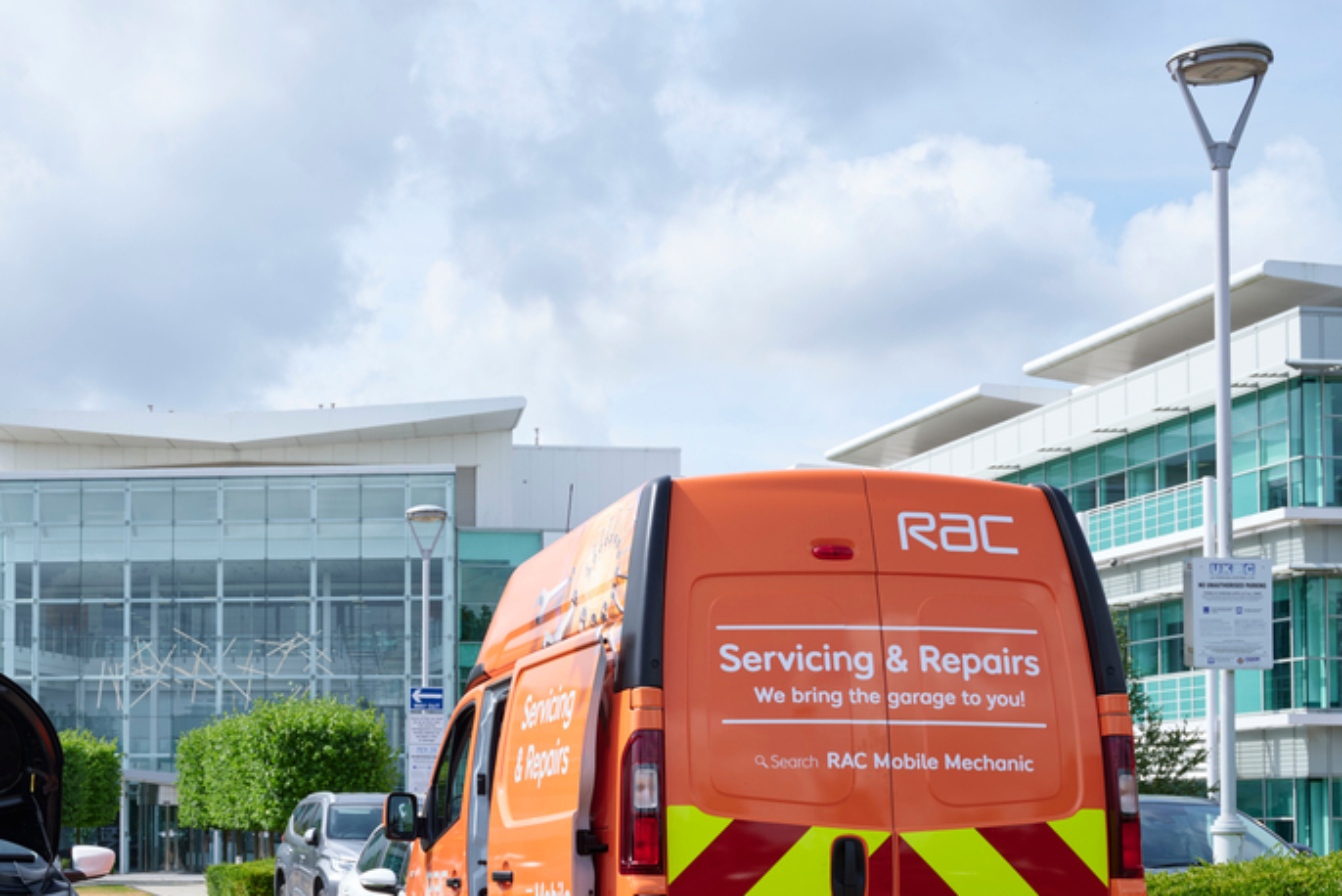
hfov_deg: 32.1
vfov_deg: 22.3
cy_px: 732
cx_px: 184
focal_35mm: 60
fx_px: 2237
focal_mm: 41.8
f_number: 8
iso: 200
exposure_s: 1/320
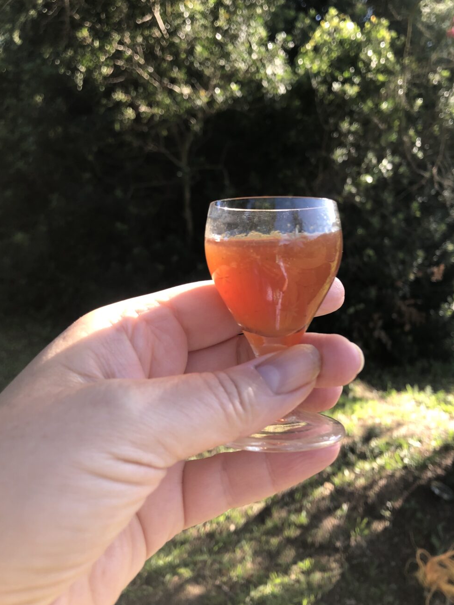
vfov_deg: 55.3
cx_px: 266
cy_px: 272
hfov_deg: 42.8
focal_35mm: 33
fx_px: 577
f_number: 1.8
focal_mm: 3.99
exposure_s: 1/178
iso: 20
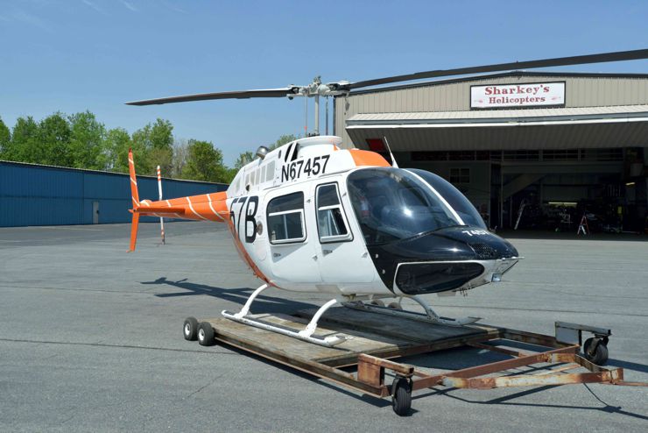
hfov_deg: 54.4
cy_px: 216
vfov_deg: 37.9
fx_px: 630
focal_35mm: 35
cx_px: 324
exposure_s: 1/1250
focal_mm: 35
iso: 1600
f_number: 18
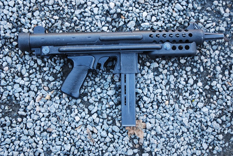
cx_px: 116
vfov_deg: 29.0
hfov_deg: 42.3
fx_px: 301
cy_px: 78
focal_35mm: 46
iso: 200
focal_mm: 31
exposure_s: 1/30
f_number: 4
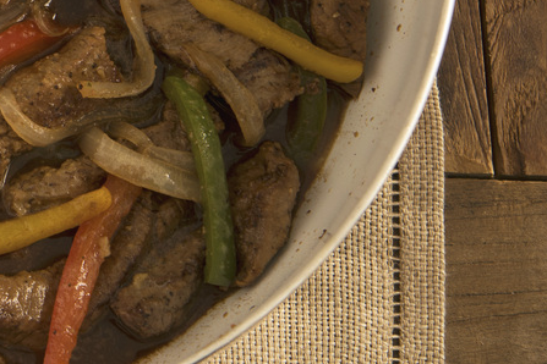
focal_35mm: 235
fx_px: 3570
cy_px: -119
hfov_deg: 8.5
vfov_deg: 5.8
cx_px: -361
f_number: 8
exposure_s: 1.6
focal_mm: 70
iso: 100
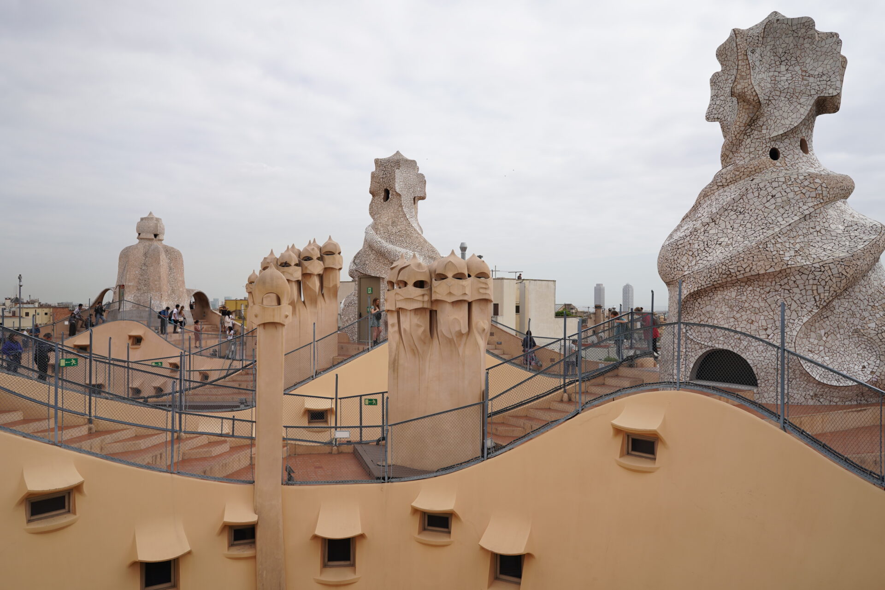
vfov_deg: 46.4
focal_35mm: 28
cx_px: 442
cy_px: 295
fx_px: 688
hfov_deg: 65.5
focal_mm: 28
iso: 100
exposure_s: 1/320
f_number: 5.6
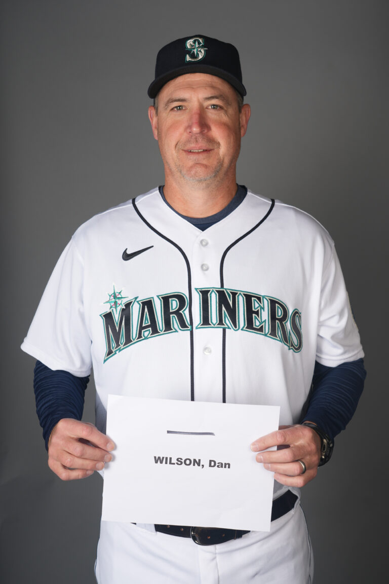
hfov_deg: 23.8
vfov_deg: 35.1
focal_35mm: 57
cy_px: 292
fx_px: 924
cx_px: 194
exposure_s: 1/250
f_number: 6.3
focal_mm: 57
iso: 125
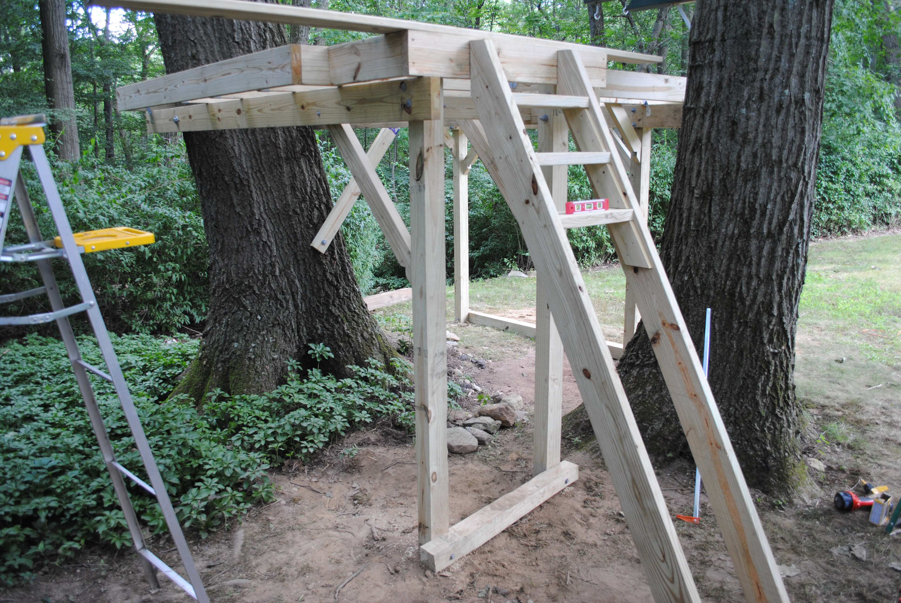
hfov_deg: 67.3
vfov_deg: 48.0
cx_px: 450
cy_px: 302
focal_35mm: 27
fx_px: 677
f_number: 3.5
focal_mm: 18
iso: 200
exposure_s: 1/30
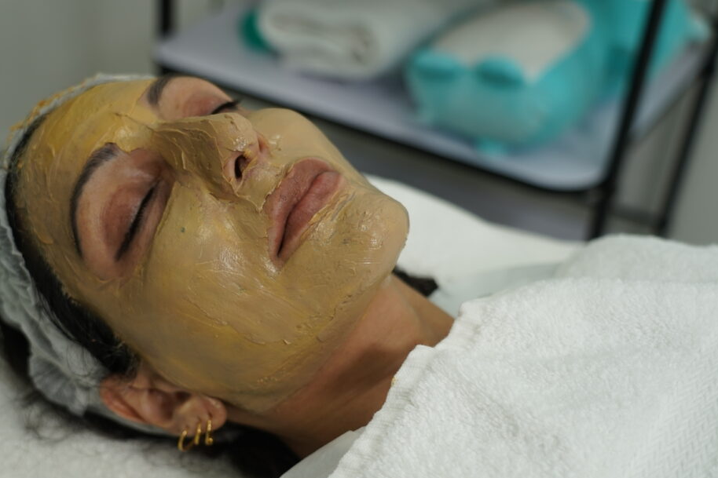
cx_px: 251
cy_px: 322
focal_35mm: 56
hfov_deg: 35.4
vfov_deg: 24.1
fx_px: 1117
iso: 200
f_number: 4
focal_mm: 40
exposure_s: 1/160
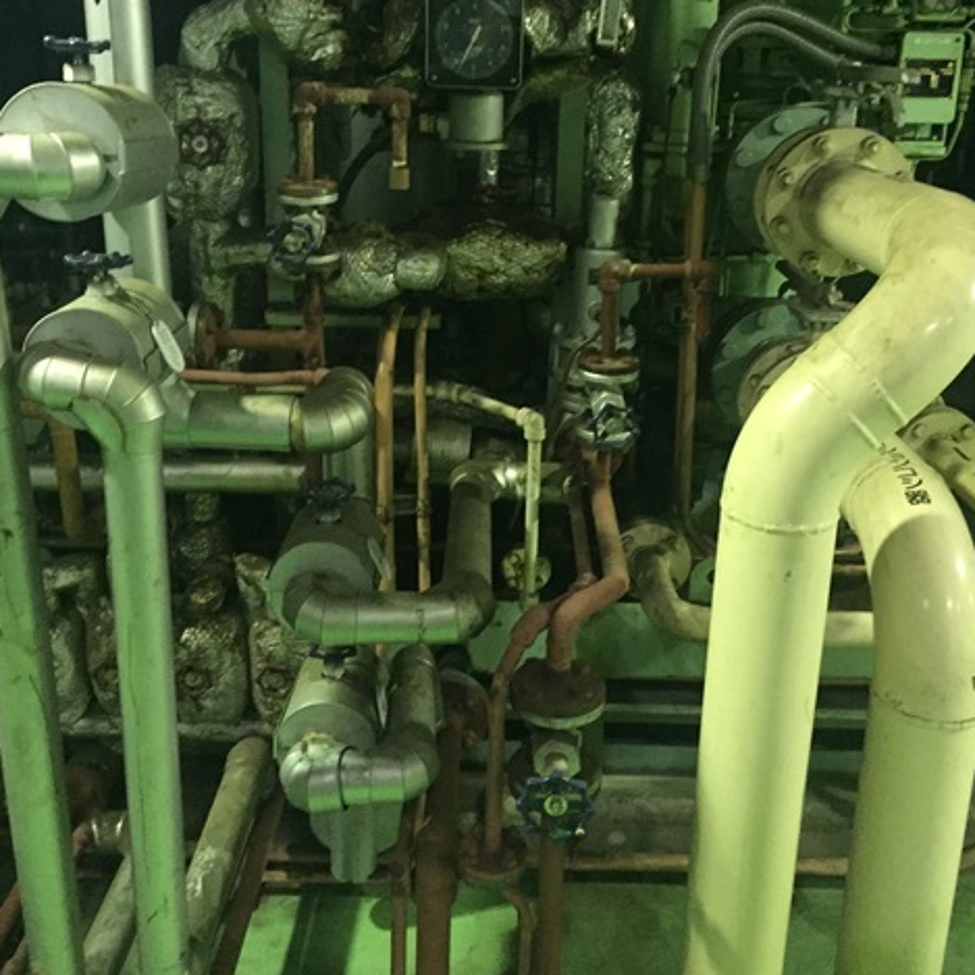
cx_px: 493
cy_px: 387
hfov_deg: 47.2
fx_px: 1115
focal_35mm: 35
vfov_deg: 46.9
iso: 400
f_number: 2.2
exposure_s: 1/17
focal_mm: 4.15
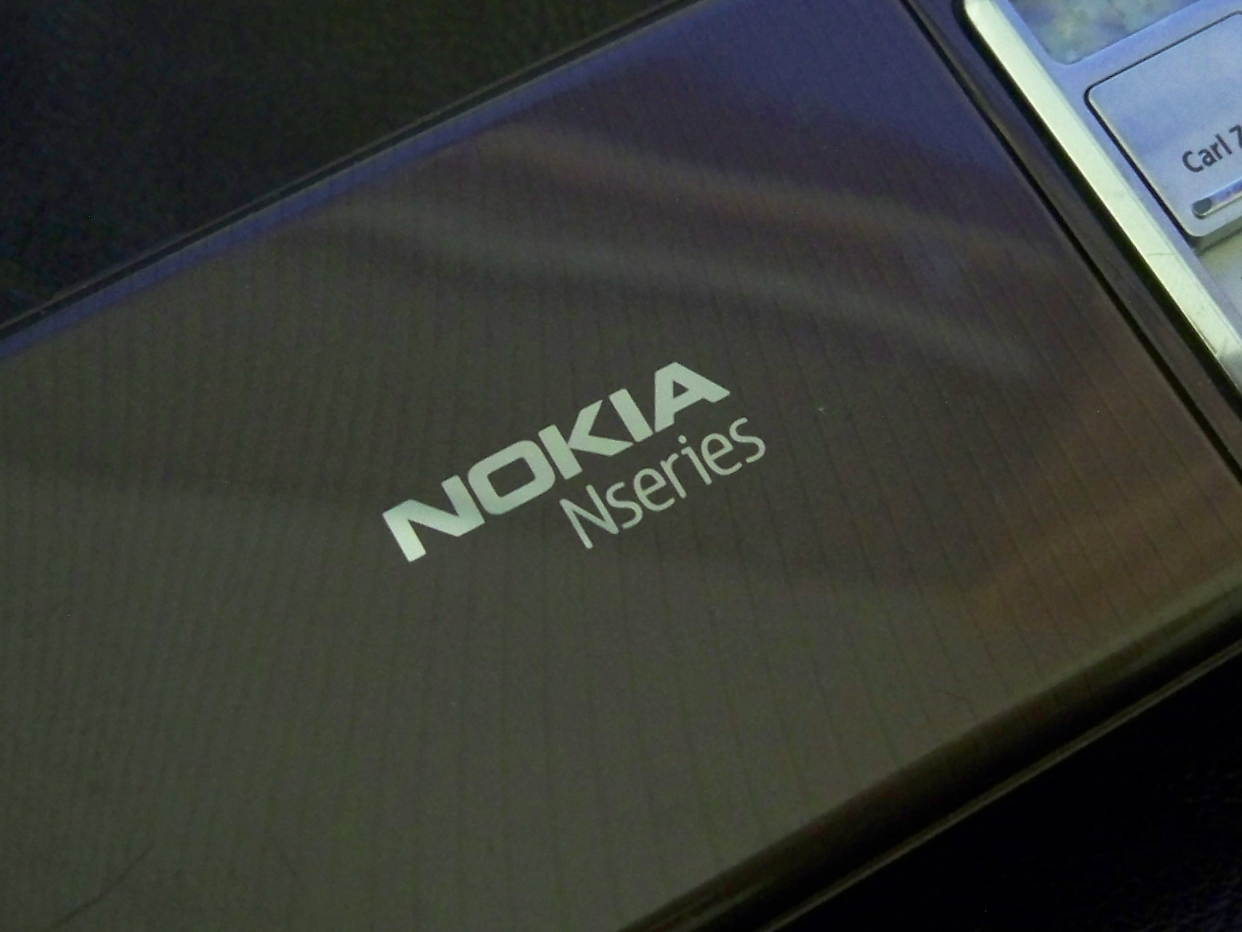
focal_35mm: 68
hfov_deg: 28.2
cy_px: 431
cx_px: 921
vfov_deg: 21.6
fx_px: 2440
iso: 400
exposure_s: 1/2
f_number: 3.1
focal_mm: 7.9
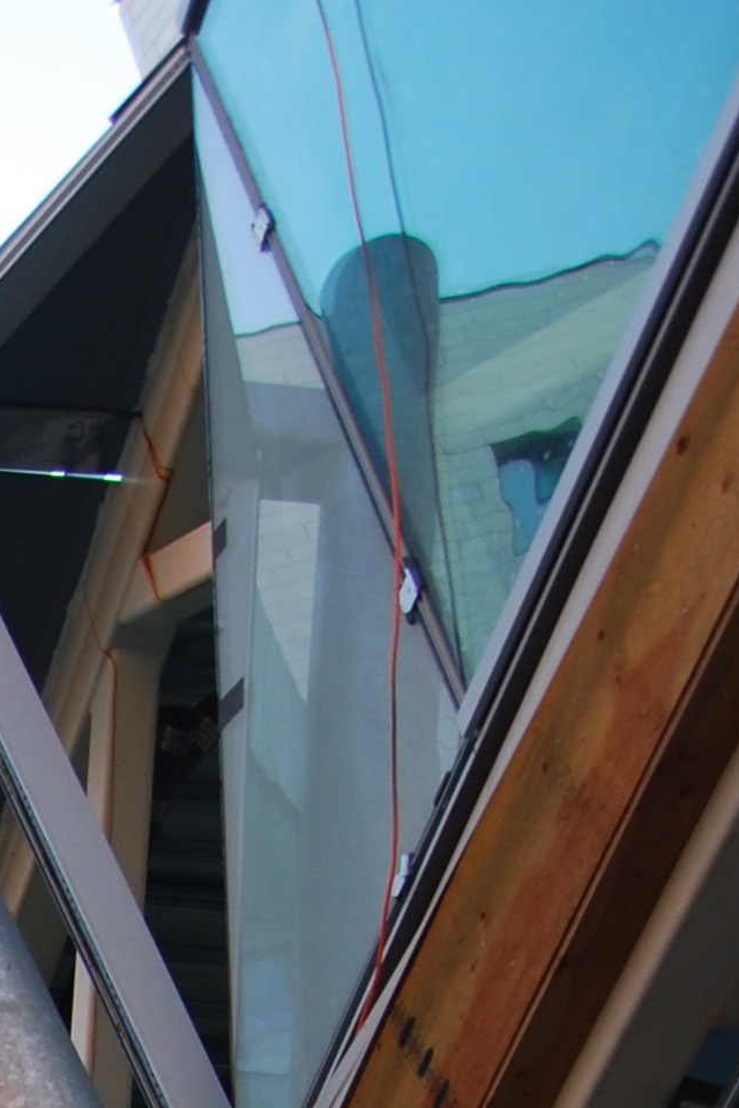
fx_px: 3356
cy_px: 2207
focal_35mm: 109
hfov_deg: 11.3
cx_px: -752
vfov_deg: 15.2
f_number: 5.6
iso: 200
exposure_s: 1/125
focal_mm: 18
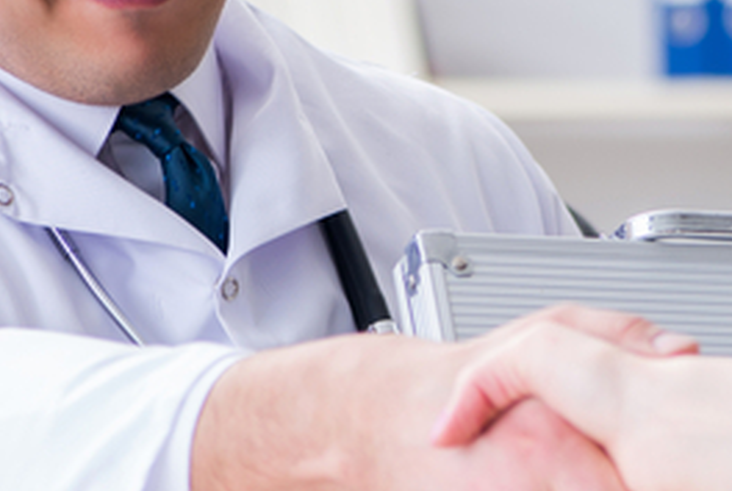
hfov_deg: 5.2
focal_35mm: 397
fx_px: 8086
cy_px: 158
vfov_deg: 3.5
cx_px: 516
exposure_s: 1/100
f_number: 5
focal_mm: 105
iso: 160
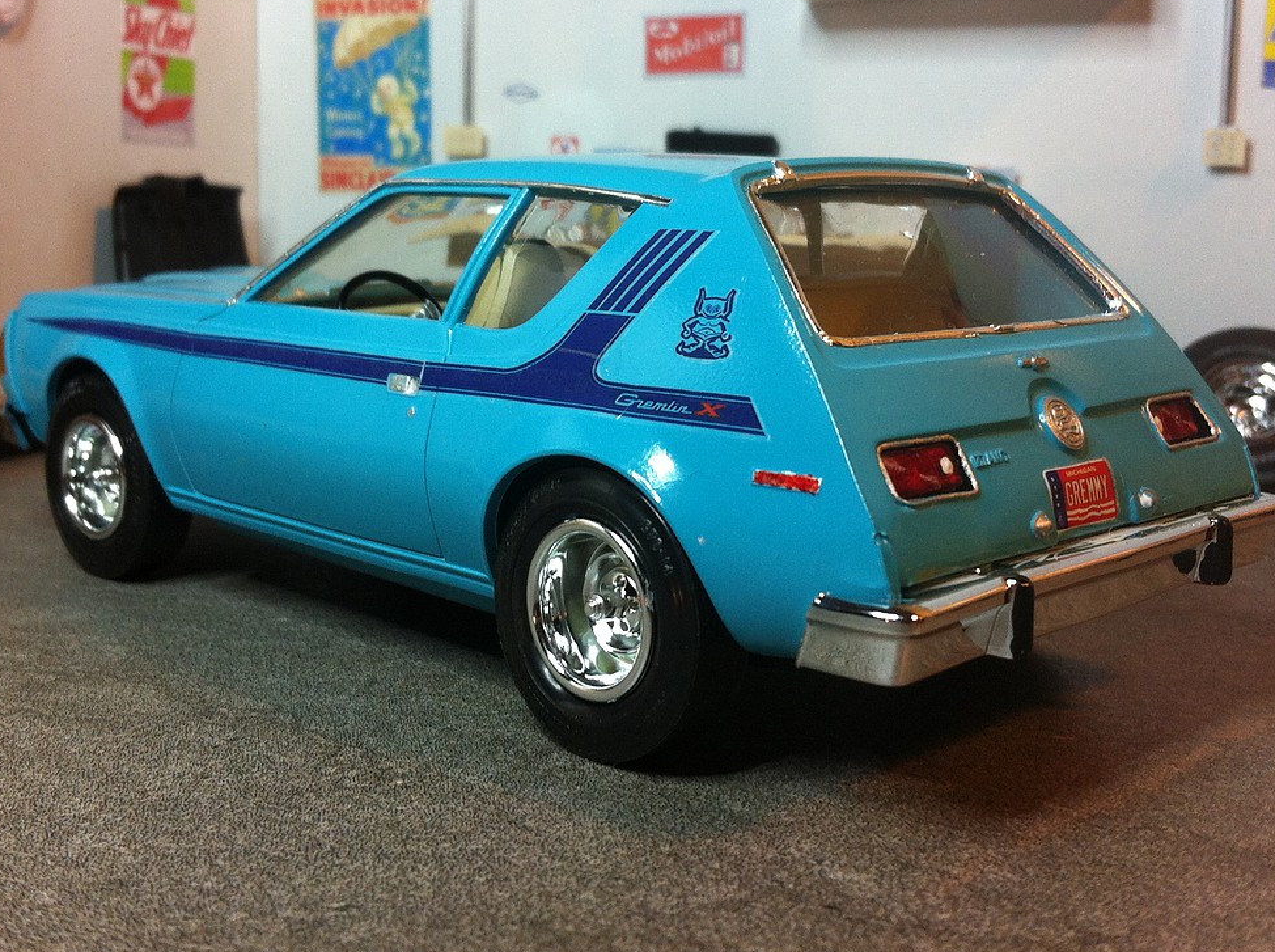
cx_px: 594
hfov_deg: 41.3
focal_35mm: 46
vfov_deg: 31.3
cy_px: 355
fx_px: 1691
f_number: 2.8
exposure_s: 1/30
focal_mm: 3.85
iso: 100
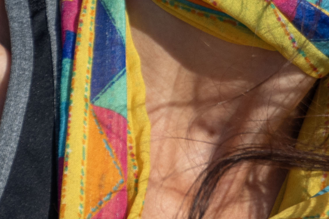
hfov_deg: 2.9
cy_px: -207
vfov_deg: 1.9
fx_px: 6521
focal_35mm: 714
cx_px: 349
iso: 100
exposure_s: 1/1000
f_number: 5.6
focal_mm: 100
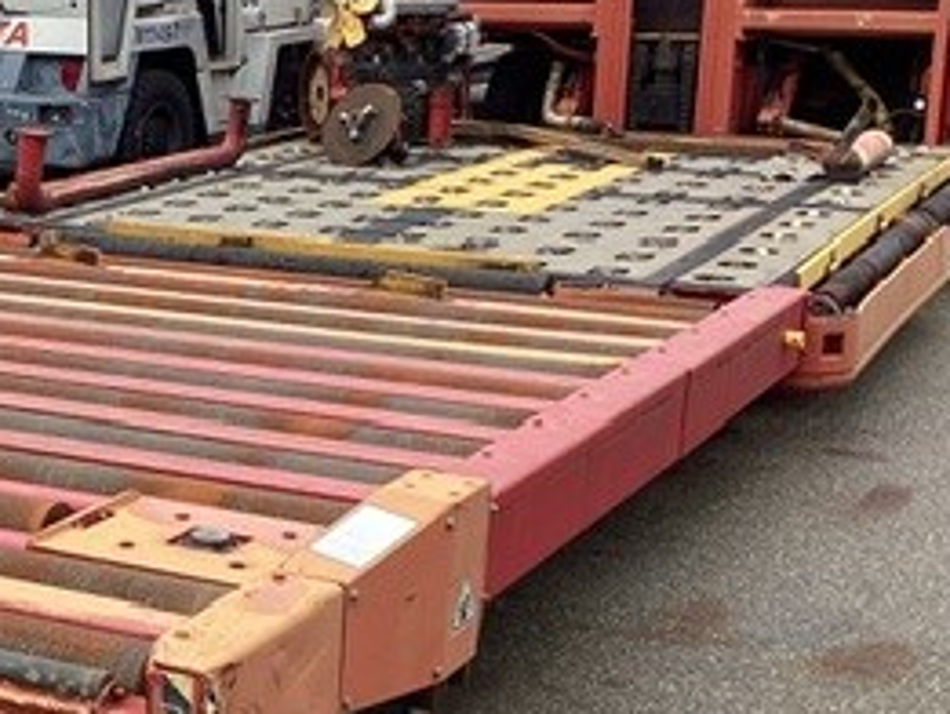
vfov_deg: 19.4
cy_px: 397
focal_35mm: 76
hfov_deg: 24.4
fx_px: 2087
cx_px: -18
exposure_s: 1/460
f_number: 2.4
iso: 25
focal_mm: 3.3
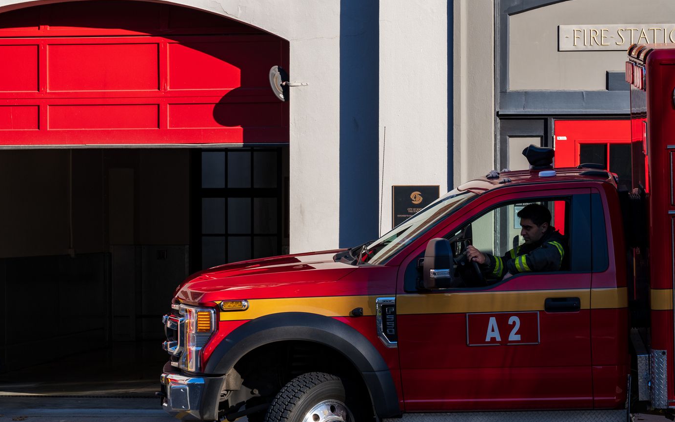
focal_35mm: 164
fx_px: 3017
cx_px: 209
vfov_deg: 8.0
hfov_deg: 12.7
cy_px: 227
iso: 110
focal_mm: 105
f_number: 9
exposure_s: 1/125
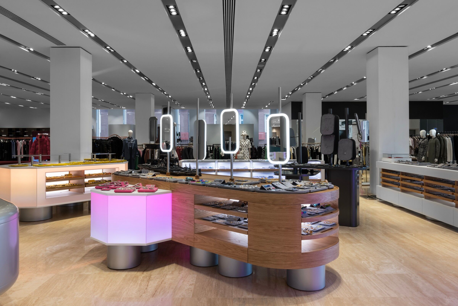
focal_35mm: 24
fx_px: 305
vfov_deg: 53.2
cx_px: 229
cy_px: 153
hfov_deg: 73.7
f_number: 16
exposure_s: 1/2
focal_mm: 24
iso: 100
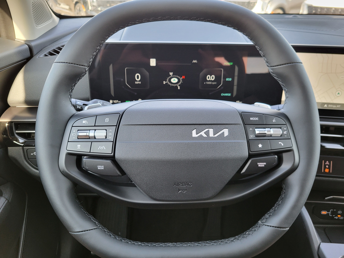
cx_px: 172
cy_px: 129
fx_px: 258
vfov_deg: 53.1
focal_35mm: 26
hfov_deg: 67.3
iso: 125
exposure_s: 1/120
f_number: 1.8
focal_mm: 5.4
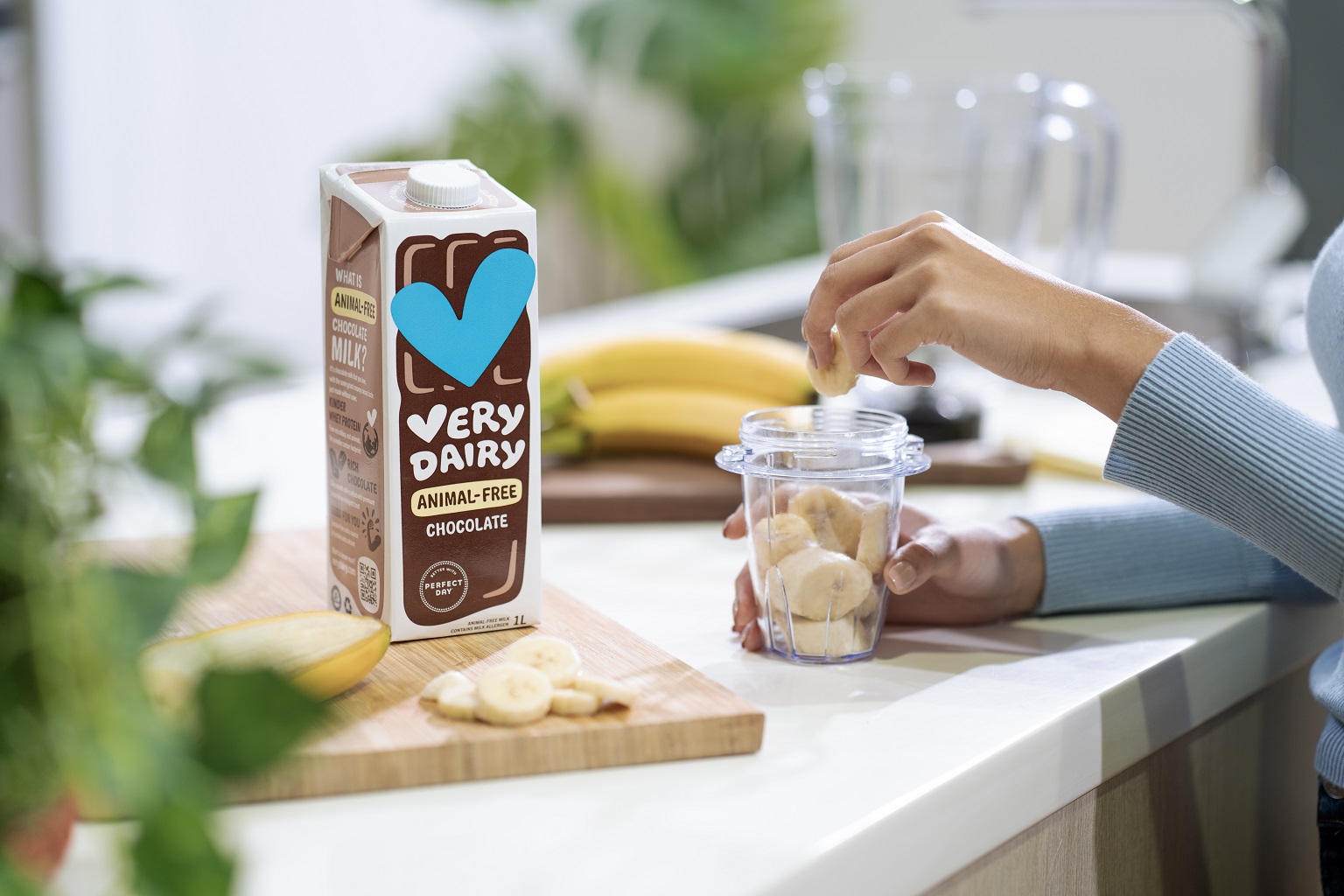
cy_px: 448
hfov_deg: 23.9
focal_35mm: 85
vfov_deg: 16.1
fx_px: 3173
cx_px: 672
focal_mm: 85
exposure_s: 1/80
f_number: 2.5
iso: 200
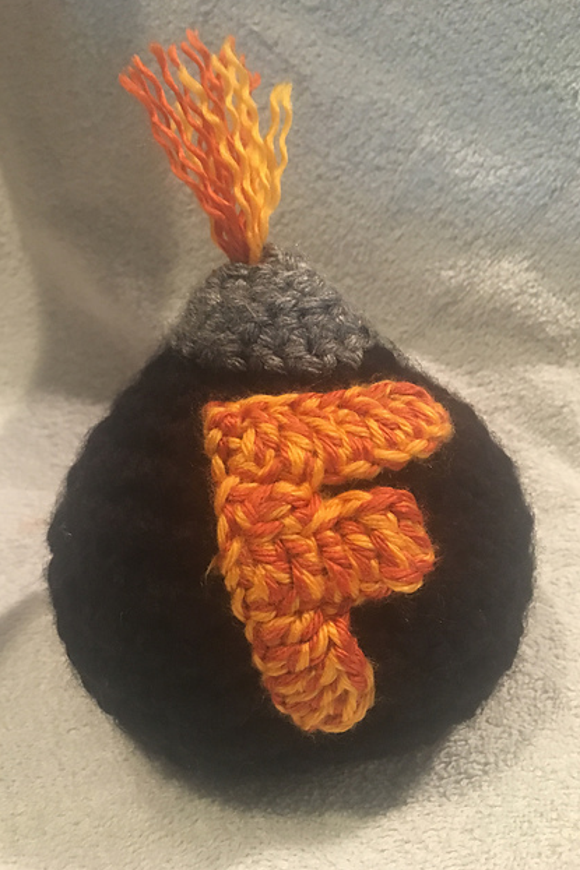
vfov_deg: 60.3
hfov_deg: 42.3
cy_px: 440
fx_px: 750
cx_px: 278
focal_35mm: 31
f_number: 2.2
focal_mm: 4.15
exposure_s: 1/15
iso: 250
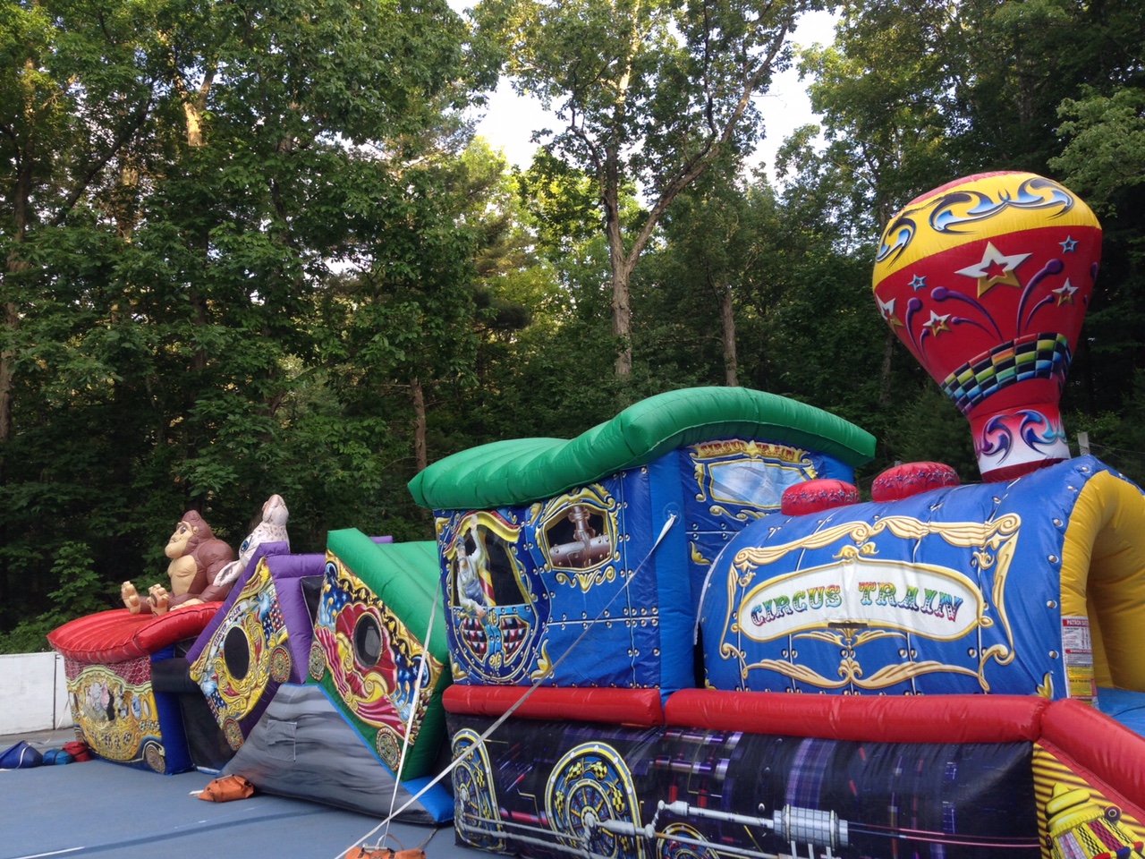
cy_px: 430
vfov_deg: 42.9
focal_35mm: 33
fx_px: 1092
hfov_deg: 55.4
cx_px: 572
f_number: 2.4
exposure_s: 1/120
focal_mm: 4.12
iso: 50
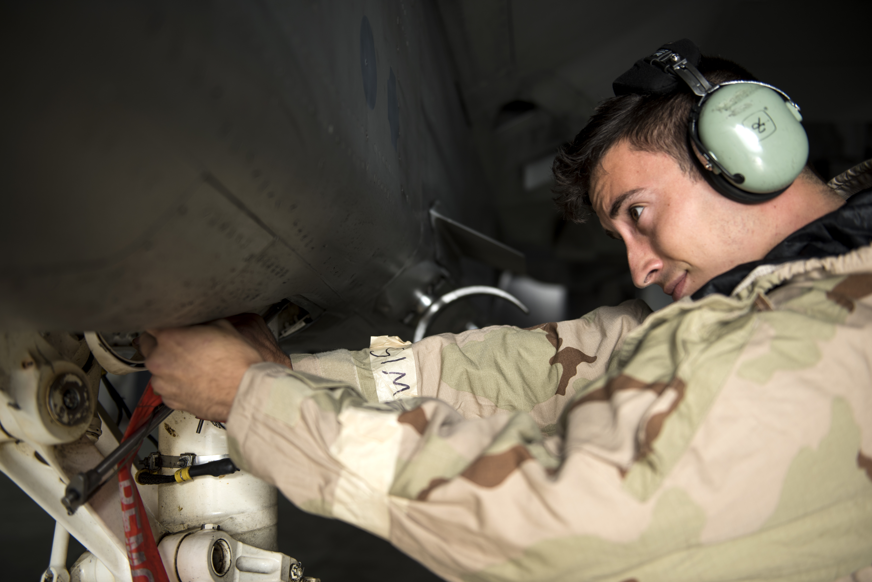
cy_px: 291
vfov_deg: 35.1
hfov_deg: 50.7
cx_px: 436
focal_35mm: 38
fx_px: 921
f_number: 2.8
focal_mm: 38
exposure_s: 1/160
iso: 100
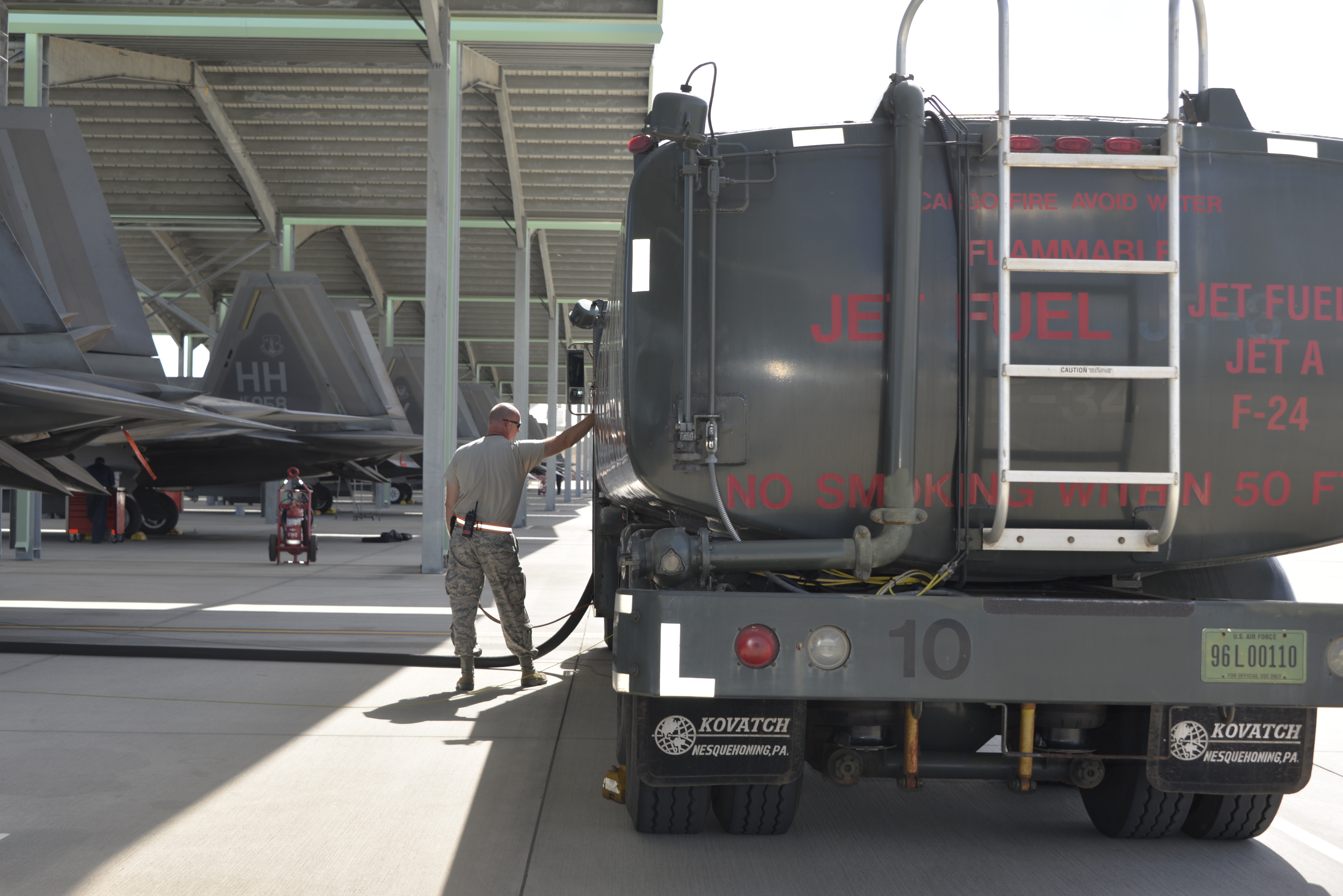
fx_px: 2052
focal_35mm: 55
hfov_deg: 36.2
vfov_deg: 24.6
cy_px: 448
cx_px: 672
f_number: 6.3
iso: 100
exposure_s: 1/200
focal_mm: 55
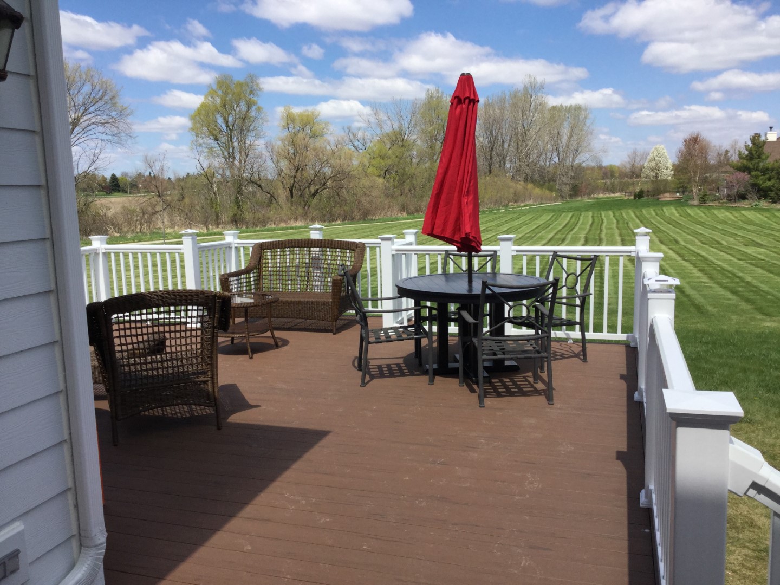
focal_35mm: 31
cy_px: 292
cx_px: 390
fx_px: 699
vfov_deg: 45.4
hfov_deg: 58.4
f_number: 2.4
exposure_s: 1/1698
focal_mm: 3.3
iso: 25
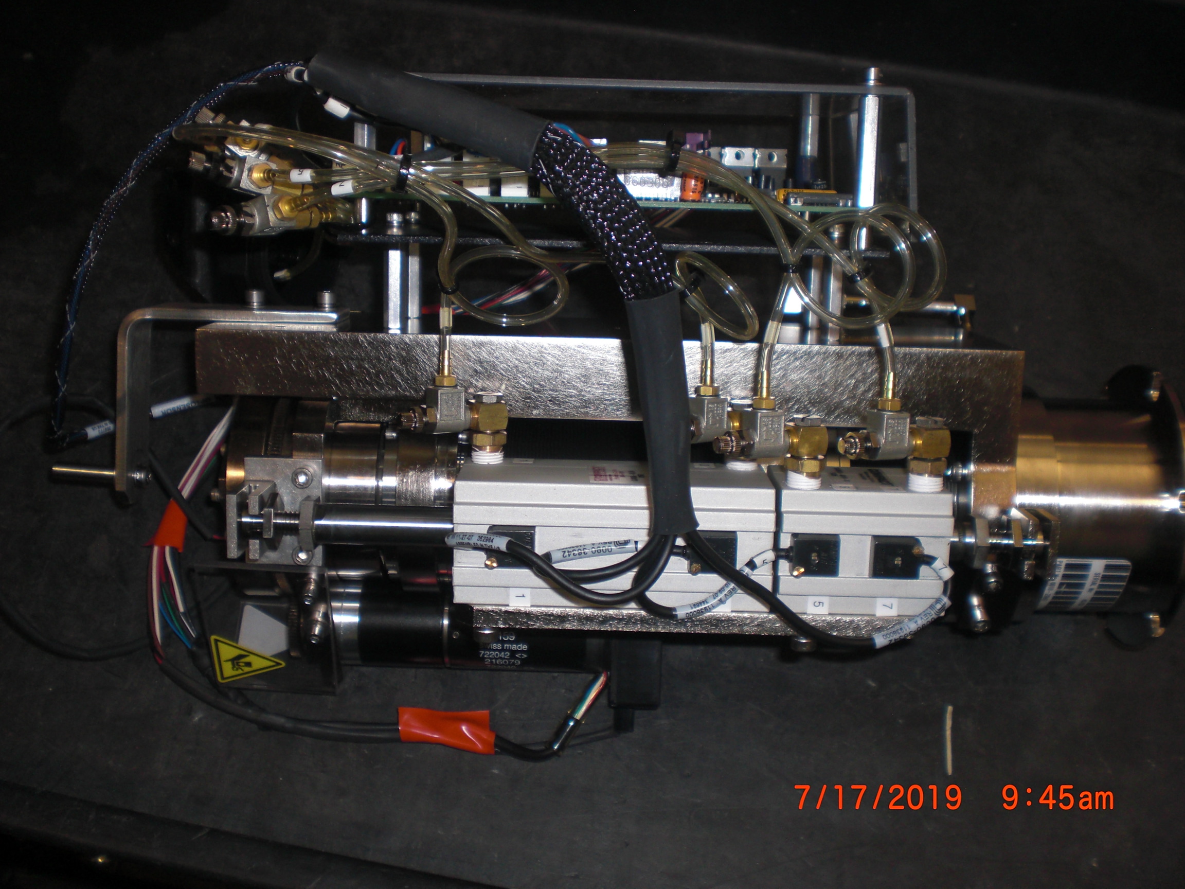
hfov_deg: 49.0
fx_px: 1301
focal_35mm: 38
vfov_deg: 37.7
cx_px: 592
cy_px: 444
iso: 100
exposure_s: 1/60
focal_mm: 6.3
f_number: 3.1
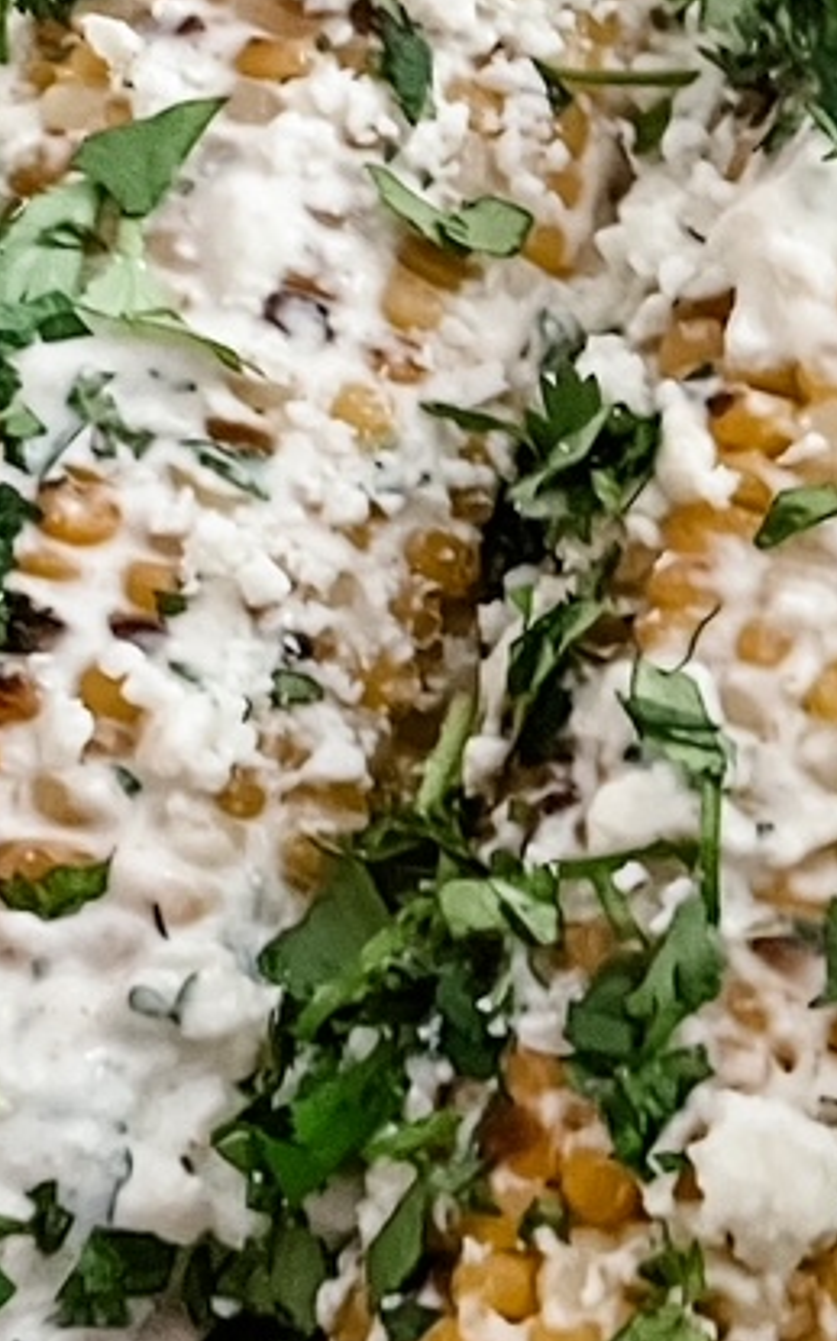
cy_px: 734
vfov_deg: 24.4
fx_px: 3106
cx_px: 1373
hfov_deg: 14.1
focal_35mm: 85
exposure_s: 1/30
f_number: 1.6
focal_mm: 4.2
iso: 800
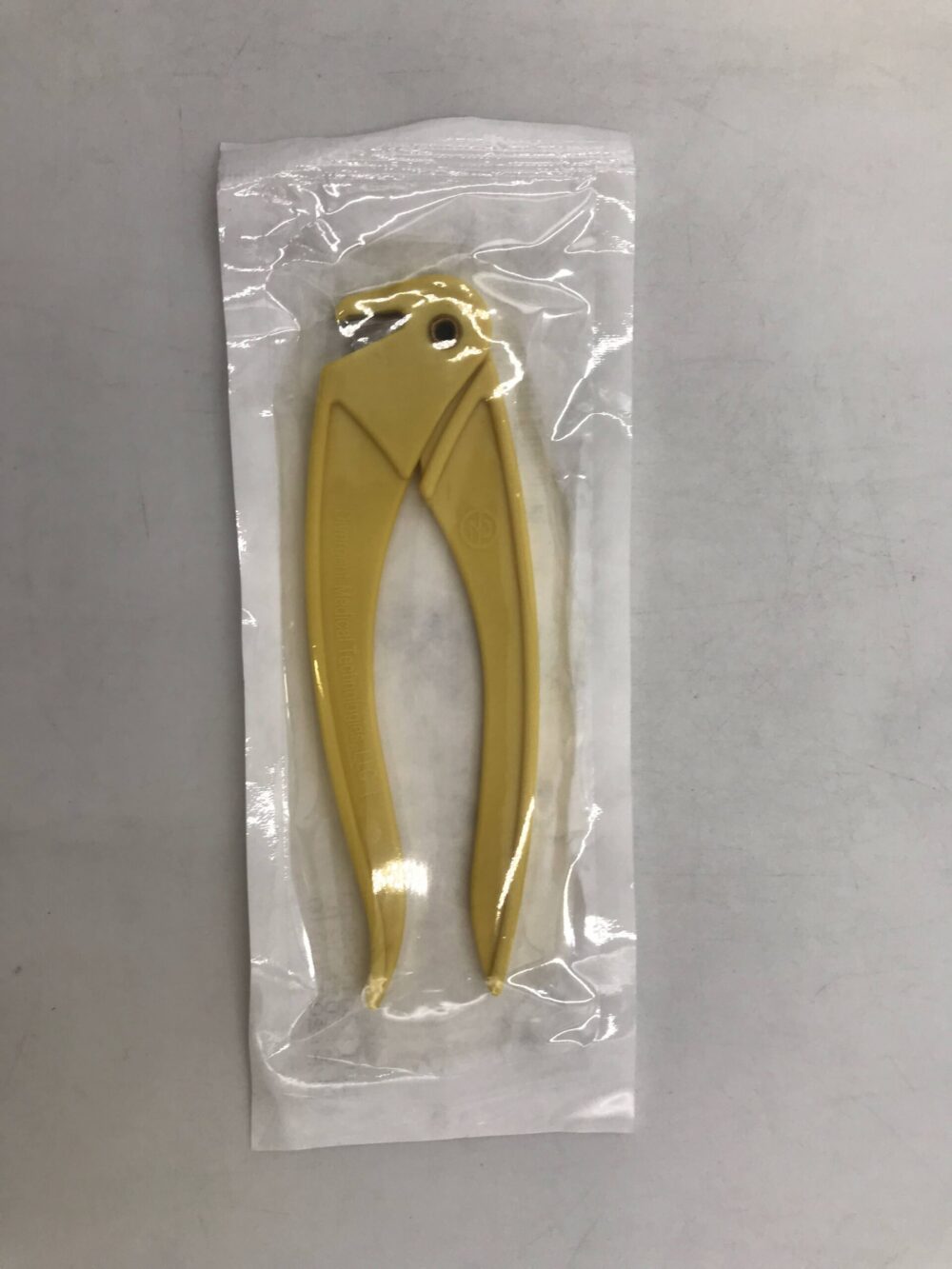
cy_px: 634
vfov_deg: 63.4
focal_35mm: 28
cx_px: 476
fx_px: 1027
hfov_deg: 49.8
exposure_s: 1/60
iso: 25
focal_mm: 3.99
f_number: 1.8
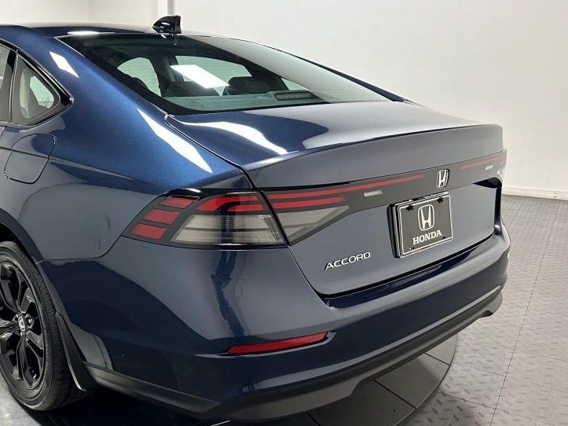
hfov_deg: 52.7
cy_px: 248
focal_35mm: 34
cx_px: 179
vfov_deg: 41.7
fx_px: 558
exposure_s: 1/60
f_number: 1.78
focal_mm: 6.86
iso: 500
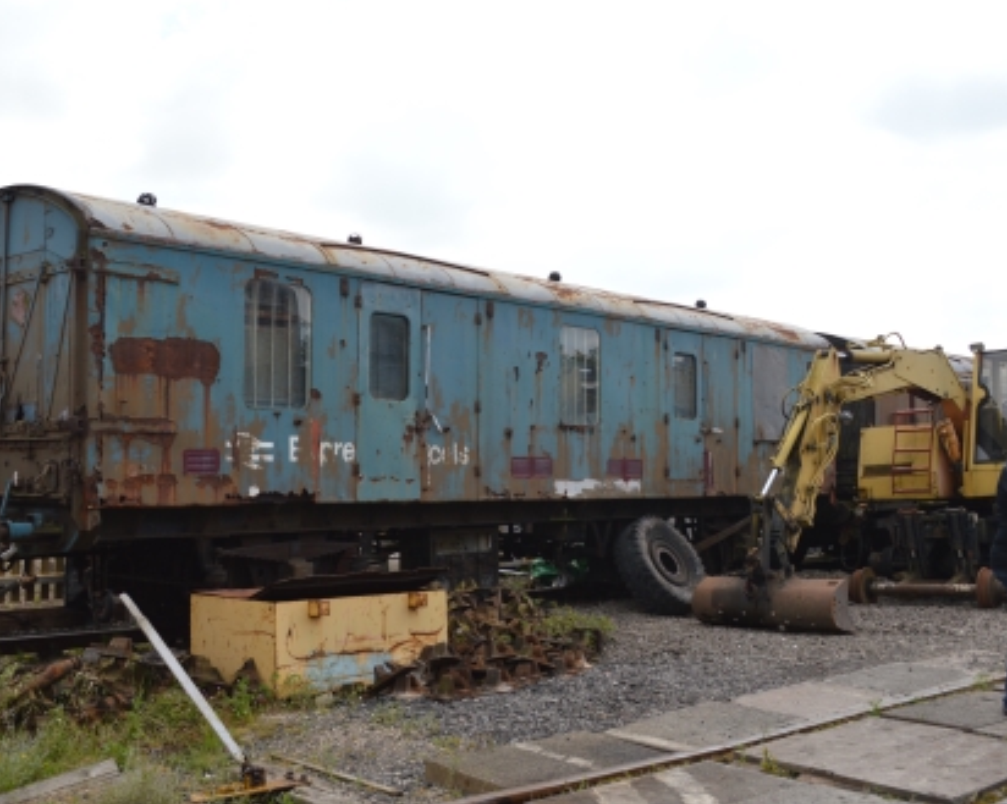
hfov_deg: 44.8
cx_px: 469
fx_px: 1221
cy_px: 401
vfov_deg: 36.5
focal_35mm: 41
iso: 100
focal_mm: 24
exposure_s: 1/200
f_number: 7.1
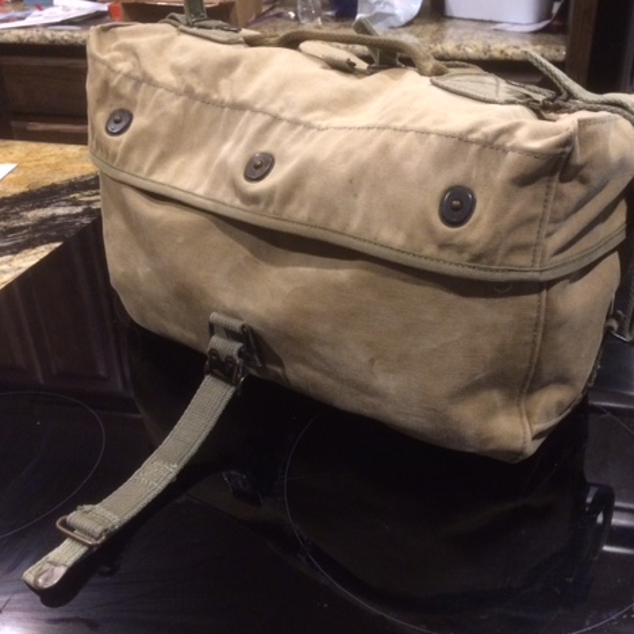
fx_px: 725
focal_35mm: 35
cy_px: 318
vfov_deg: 47.2
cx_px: 374
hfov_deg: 47.0
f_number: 2.2
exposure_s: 1/17
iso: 250
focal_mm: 4.15
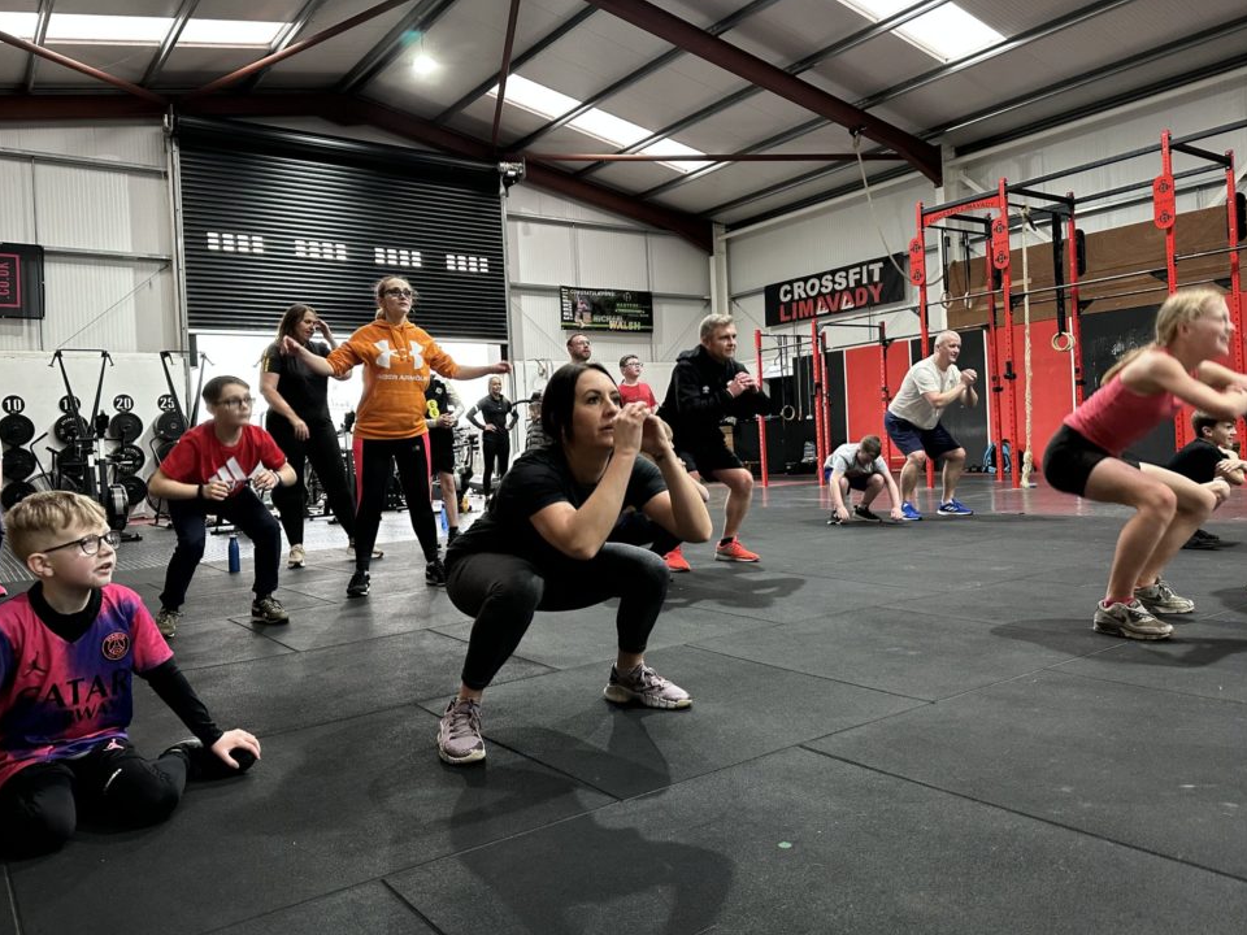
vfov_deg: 53.1
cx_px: 607
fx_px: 937
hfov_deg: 67.3
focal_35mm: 26
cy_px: 455
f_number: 1.78
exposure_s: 1/50
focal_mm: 6.86
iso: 250
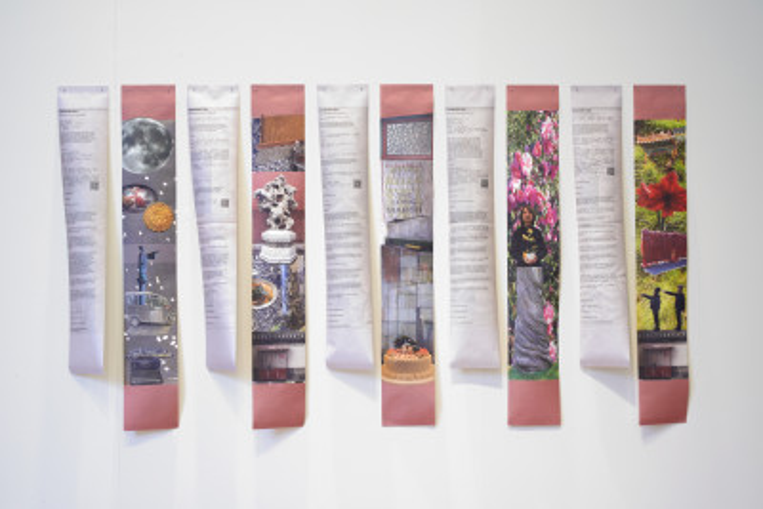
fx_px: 1060
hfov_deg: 39.6
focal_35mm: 50
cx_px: 382
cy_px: 254
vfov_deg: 27.0
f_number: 11
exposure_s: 2.5
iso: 100
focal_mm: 50
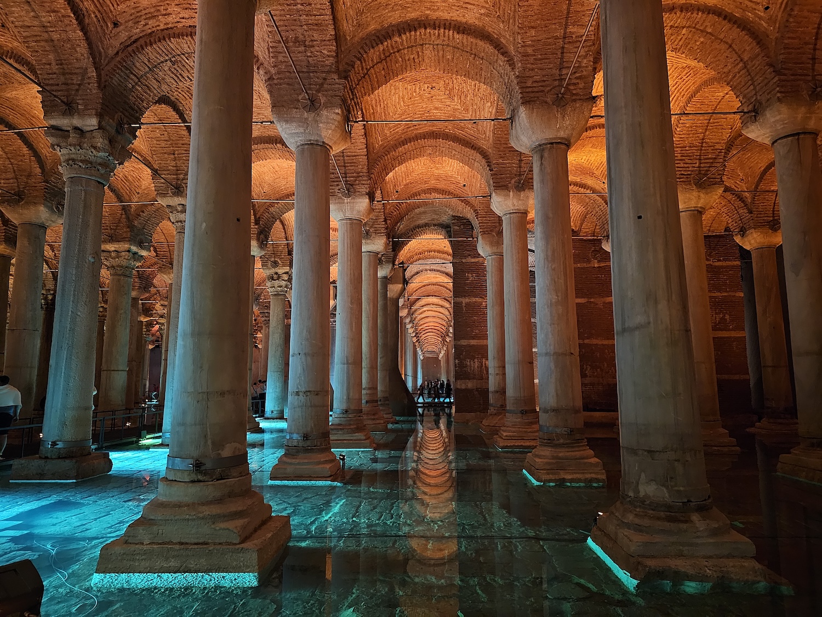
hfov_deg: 73.9
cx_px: 411
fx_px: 546
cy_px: 308
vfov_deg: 58.9
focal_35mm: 23
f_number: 1.7
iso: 1250
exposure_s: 1/20
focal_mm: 6.3
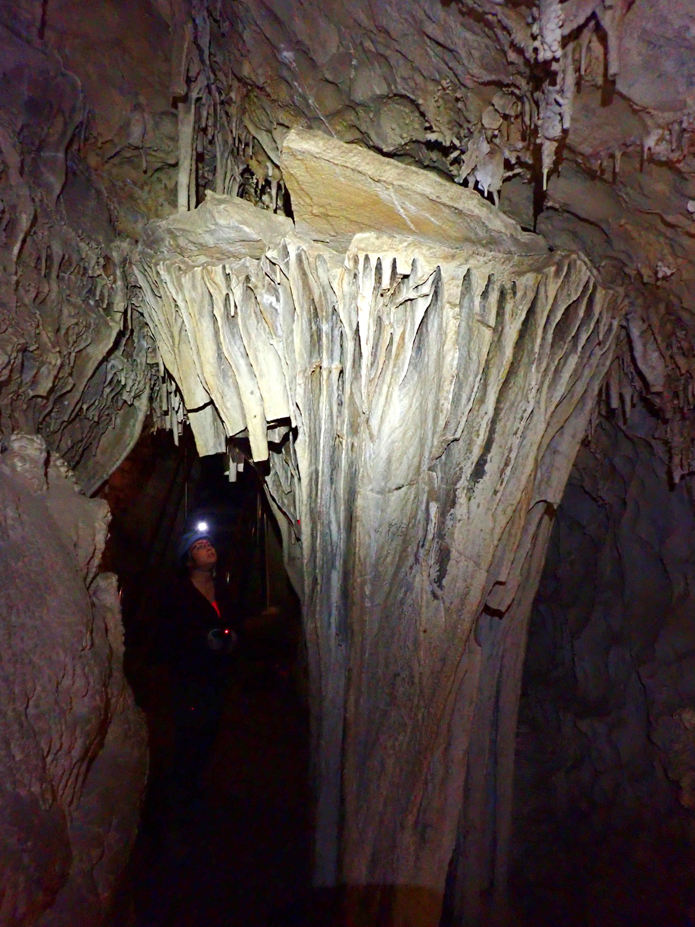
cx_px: 348
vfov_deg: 69.4
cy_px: 464
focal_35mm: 25
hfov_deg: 54.9
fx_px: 669
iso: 1000
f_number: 2.8
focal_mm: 4.5
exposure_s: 1/60
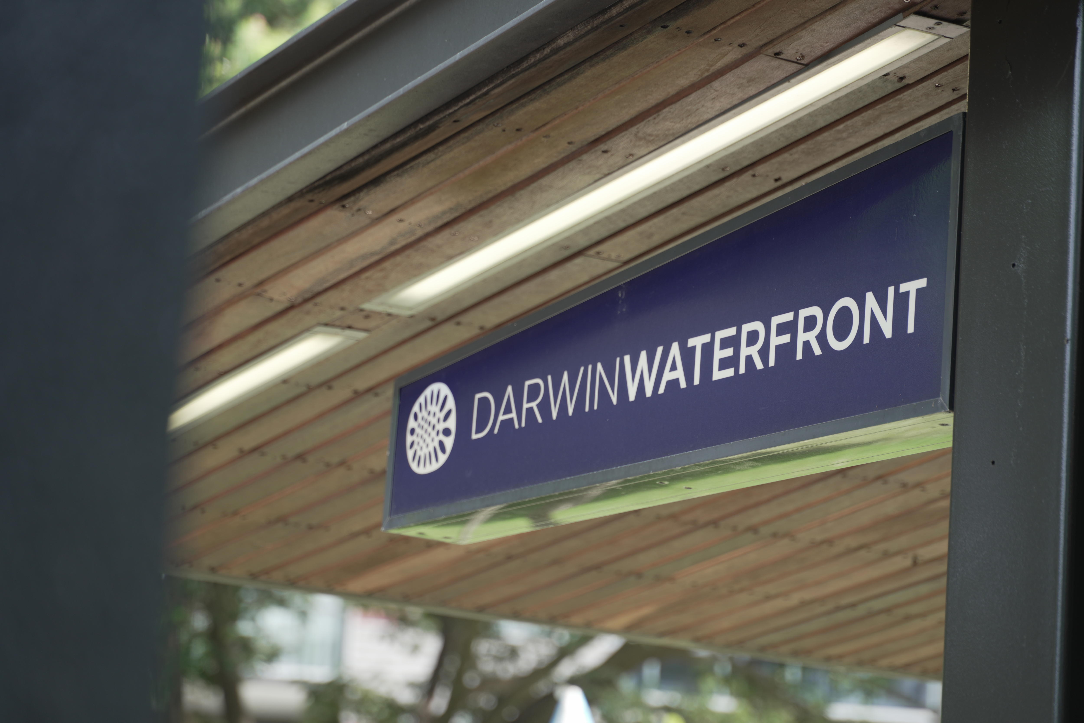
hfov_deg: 16.7
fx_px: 3703
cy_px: 362
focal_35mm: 123
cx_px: 542
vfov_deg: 11.1
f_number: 4
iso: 125
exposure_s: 1/100
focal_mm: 123
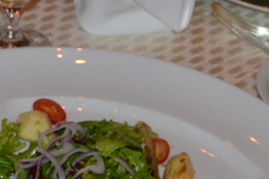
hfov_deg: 11.1
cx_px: 133
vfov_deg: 7.4
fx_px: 1390
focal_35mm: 186
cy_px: 139
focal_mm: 34
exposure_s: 1/60
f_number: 4.5
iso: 1800
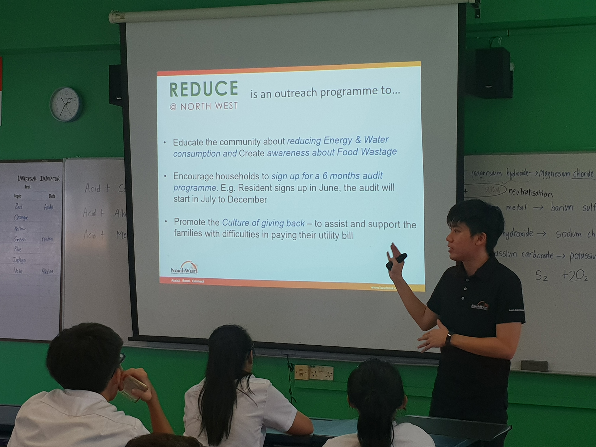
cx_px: 298
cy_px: 224
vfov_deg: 53.1
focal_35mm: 26
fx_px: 448
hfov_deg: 67.3
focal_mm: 4.3
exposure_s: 1/100
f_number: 2.4
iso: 100
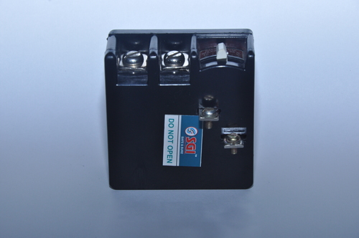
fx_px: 1569
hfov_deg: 13.1
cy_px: 119
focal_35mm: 158
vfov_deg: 8.7
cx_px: 180
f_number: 11
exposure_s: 1/125
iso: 320
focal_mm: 105
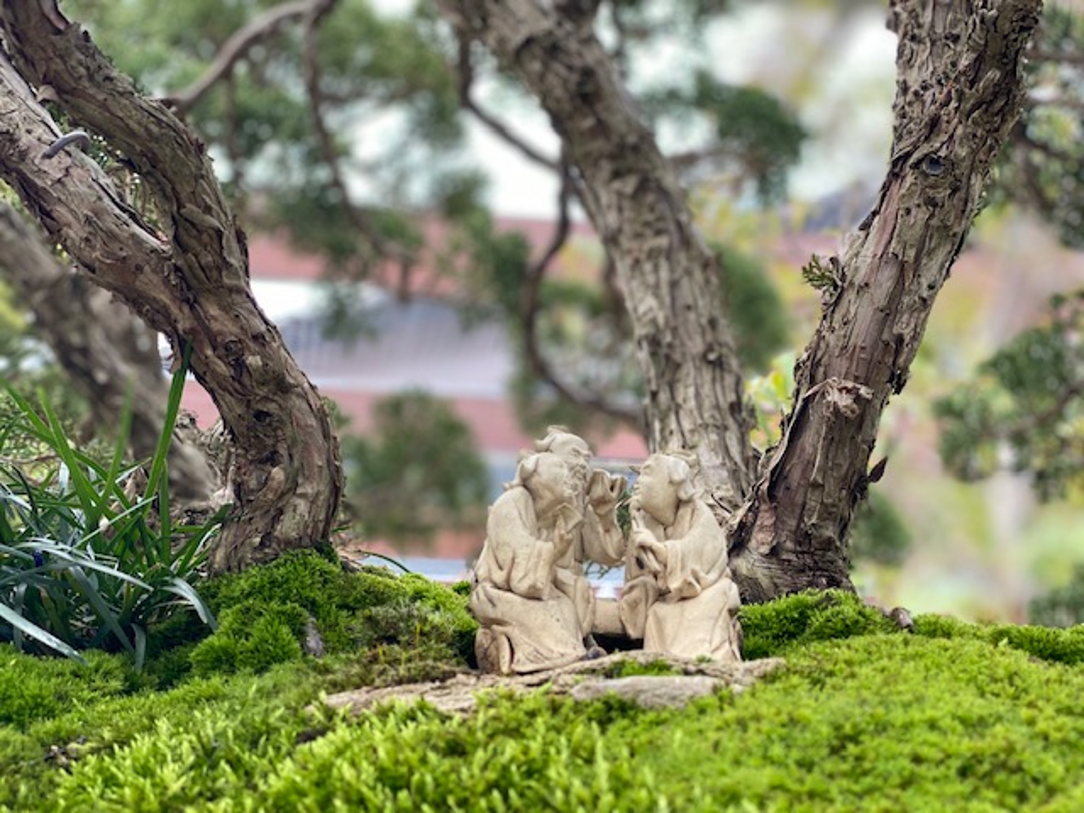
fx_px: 1628
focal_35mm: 52
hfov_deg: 36.8
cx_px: 542
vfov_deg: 28.0
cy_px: 406
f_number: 2
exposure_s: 1/122
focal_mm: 6
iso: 50
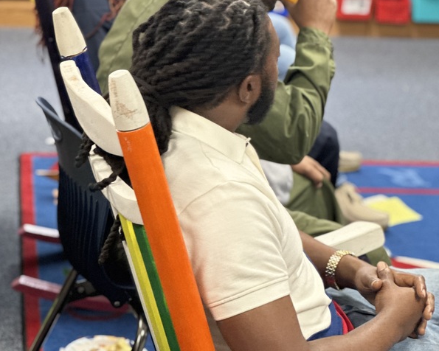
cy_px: 80
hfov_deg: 19.0
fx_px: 1312
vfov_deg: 15.2
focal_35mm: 101
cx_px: 219
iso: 400
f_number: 2.8
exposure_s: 1/40
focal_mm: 9
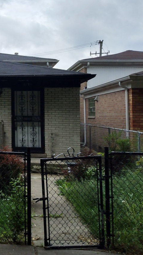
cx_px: -55
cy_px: 95
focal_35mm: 37
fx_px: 249
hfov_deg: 26.0
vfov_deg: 53.4
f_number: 2
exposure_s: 1/2826
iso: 100
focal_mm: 3.54
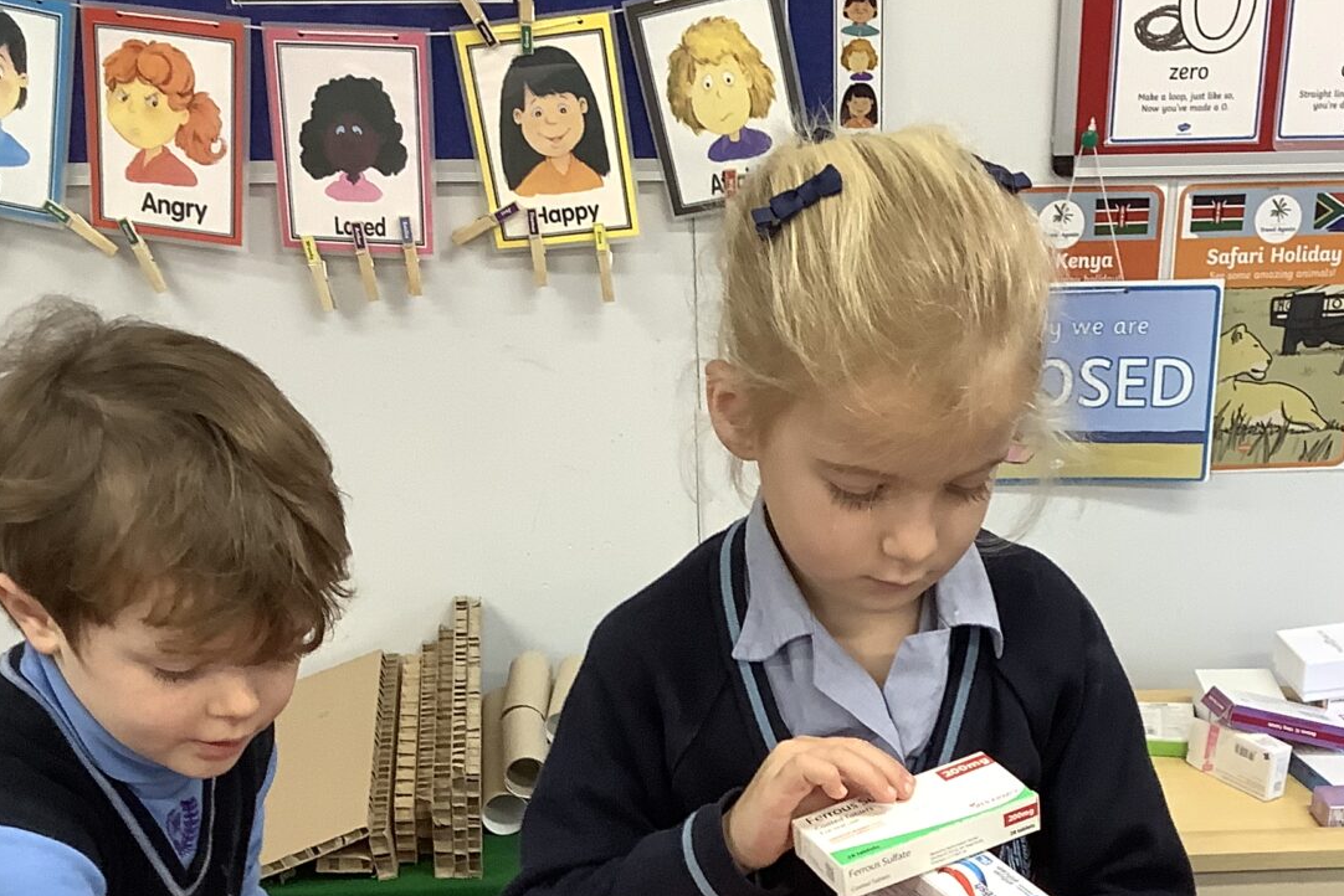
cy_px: 927
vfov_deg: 21.4
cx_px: 870
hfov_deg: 32.7
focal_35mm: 61
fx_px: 2278
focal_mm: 3.3
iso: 125
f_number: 2.4
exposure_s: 1/60
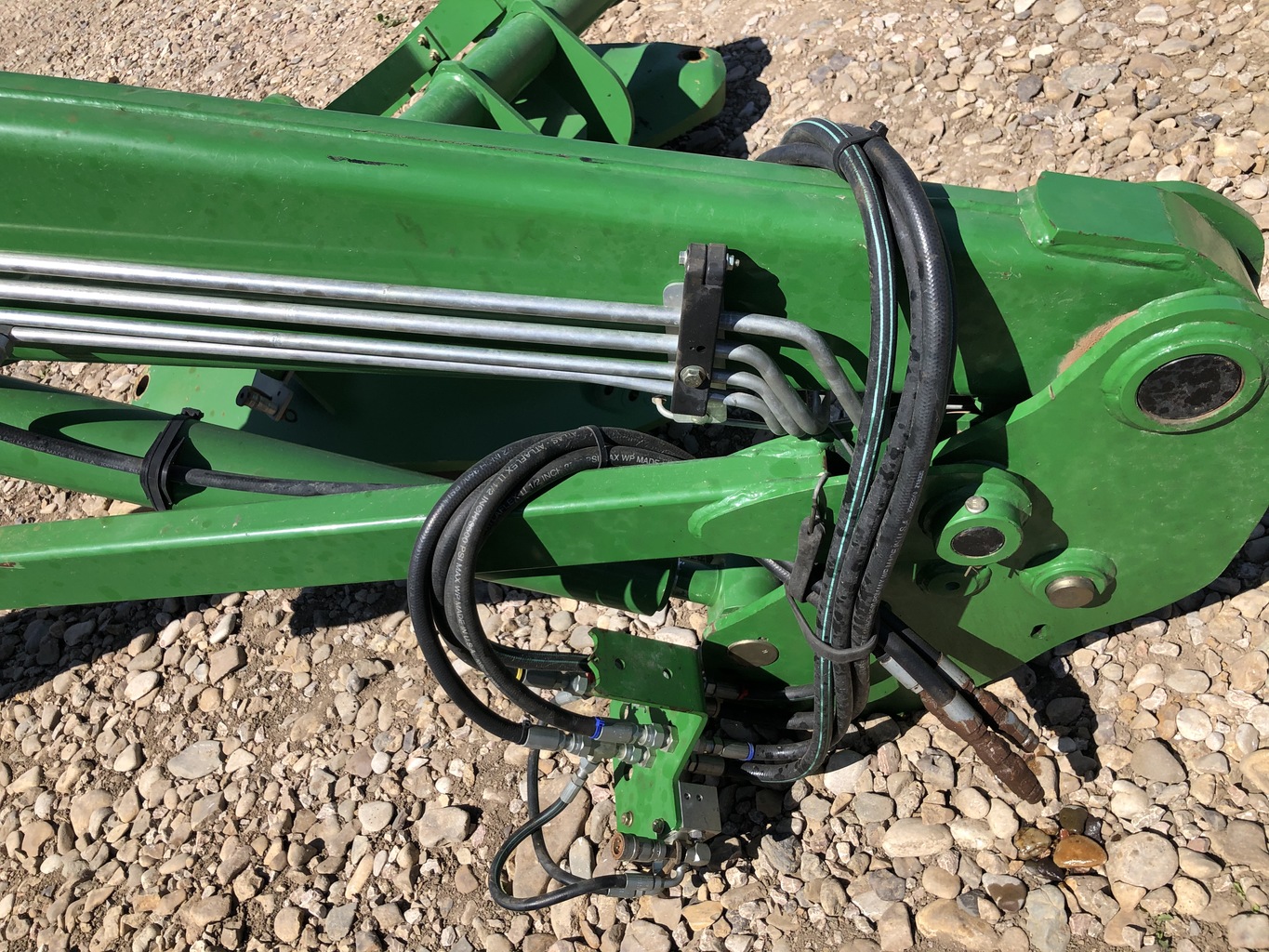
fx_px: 1027
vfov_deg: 49.8
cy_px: 476
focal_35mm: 28
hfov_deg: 63.4
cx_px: 634
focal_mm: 3.99
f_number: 1.8
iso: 20
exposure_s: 1/1675
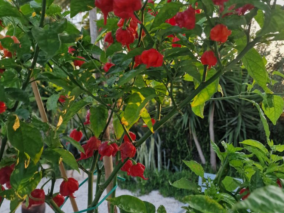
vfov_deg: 45.4
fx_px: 254
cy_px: 103
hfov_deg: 58.4
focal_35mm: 31
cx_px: 143
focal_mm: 6.4
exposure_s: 1/180
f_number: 1.8
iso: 50
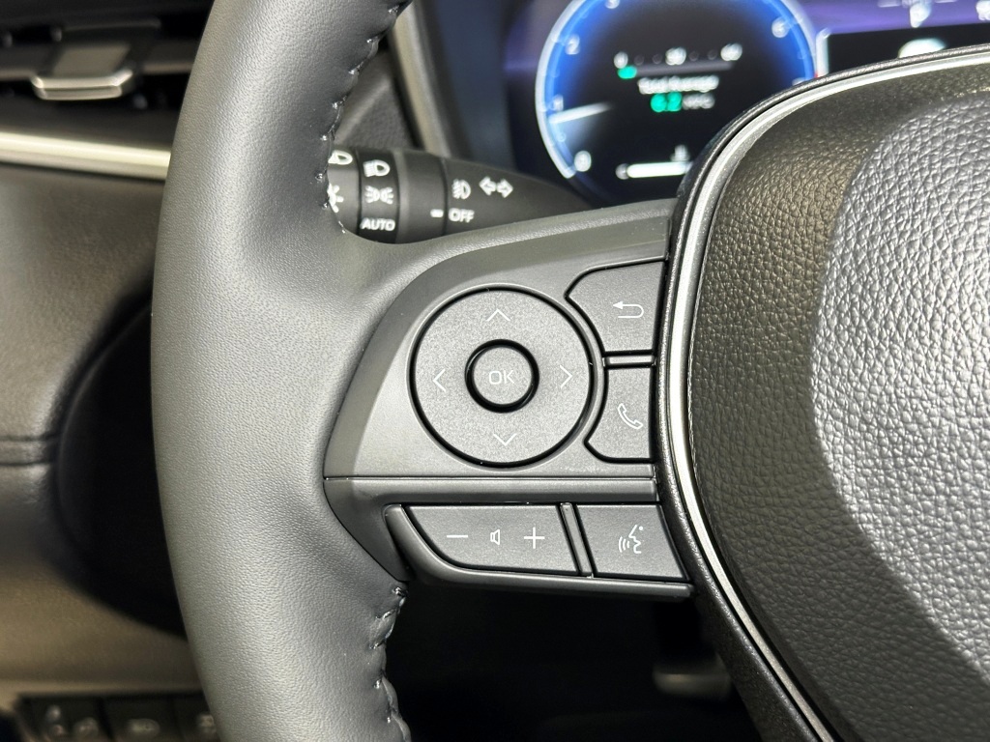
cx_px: 495
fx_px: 1373
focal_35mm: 48
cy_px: 371
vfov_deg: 30.3
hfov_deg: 39.7
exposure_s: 1/40
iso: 320
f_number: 1.78
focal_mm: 6.86
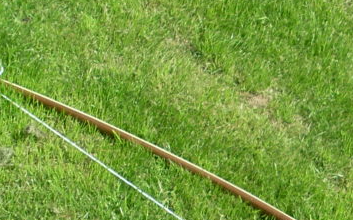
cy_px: 371
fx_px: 1125
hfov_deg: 17.0
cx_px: 427
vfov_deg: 10.6
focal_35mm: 117
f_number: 7.7
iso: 80
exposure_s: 1/125
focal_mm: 6.3
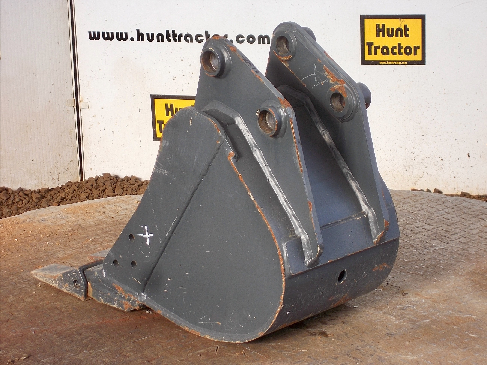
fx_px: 1590
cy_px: 182
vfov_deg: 13.1
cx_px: 244
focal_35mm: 113
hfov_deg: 17.4
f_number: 6
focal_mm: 20.1
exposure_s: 1/60
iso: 80
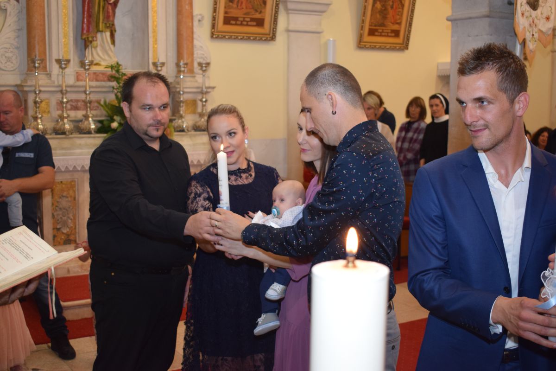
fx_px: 741
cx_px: 278
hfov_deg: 41.1
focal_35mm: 48
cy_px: 186
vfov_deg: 28.1
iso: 1250
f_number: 4.5
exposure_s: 1/60
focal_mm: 32
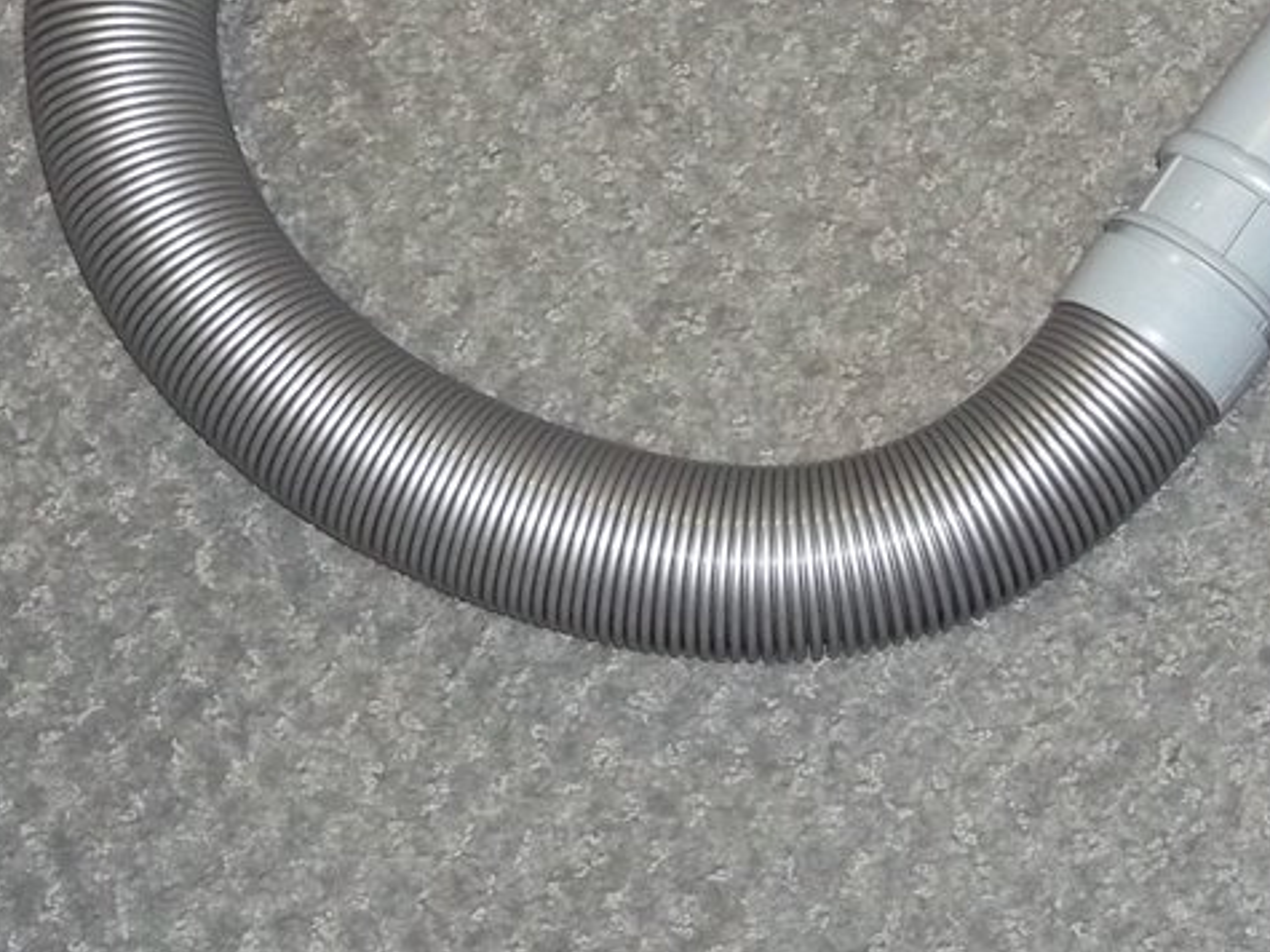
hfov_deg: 12.2
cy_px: 118
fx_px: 5942
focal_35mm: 162
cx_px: 979
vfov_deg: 9.1
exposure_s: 1/60
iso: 320
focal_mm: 13.7
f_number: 4.6
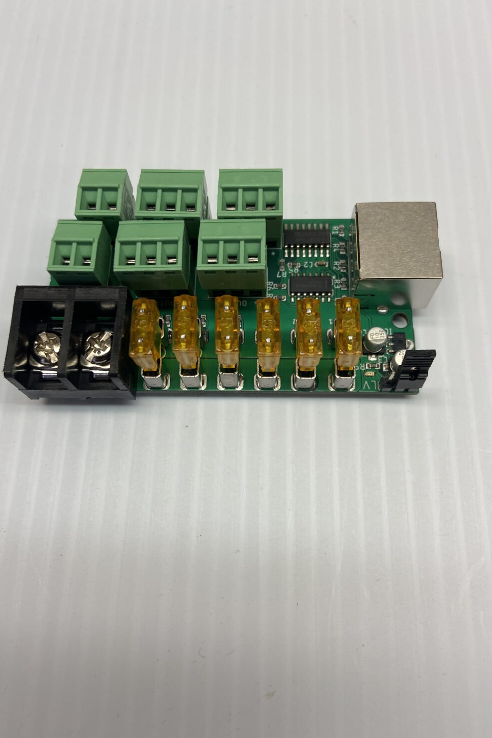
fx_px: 574
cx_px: 244
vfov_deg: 65.5
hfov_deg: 46.4
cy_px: 368
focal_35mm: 28
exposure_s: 1/120
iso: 50
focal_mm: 4.25
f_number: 1.8
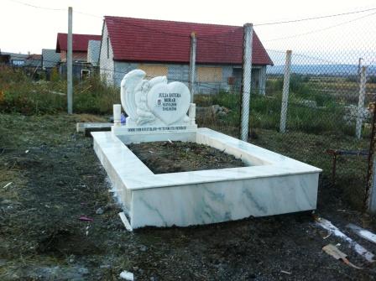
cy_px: 140
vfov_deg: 40.6
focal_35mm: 35
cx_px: 188
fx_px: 380
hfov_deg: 52.7
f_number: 2.8
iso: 80
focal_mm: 3.85
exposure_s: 1/30
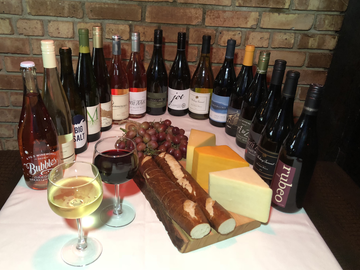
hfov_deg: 58.3
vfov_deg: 45.4
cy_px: 136
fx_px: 322
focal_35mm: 31
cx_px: 166
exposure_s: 1/5
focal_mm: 3.99
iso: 100
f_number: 1.8
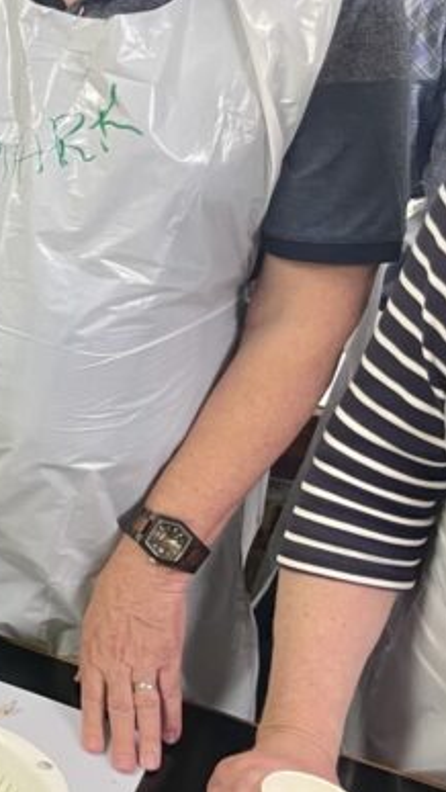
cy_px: 293
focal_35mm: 75
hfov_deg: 13.0
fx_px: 1575
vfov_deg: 28.1
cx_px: -554
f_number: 1.6
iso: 125
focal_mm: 4.2
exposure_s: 1/60
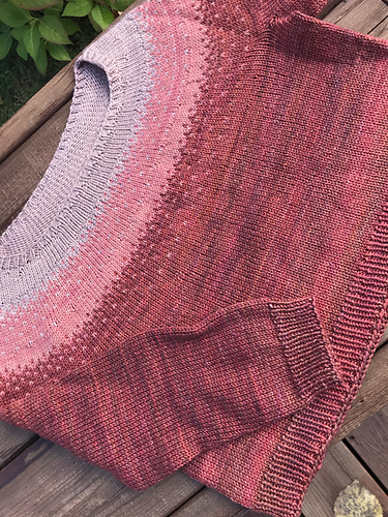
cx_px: 194
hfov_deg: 49.7
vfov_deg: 63.4
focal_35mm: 28
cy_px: 258
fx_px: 418
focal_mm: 3.99
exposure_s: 1/330
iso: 20
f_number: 1.8
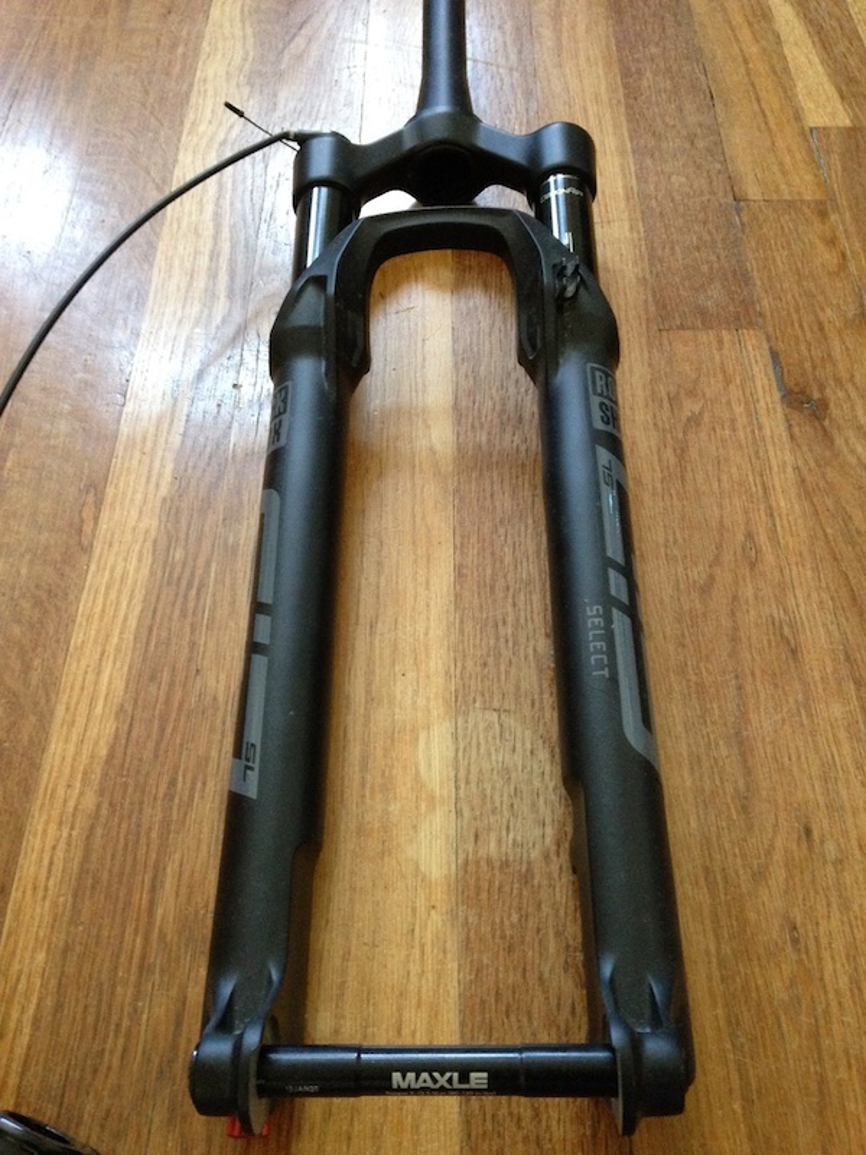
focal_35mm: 33
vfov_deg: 55.4
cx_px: 433
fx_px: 1101
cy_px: 578
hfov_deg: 42.9
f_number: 2.4
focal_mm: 4.12
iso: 400
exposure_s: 1/15
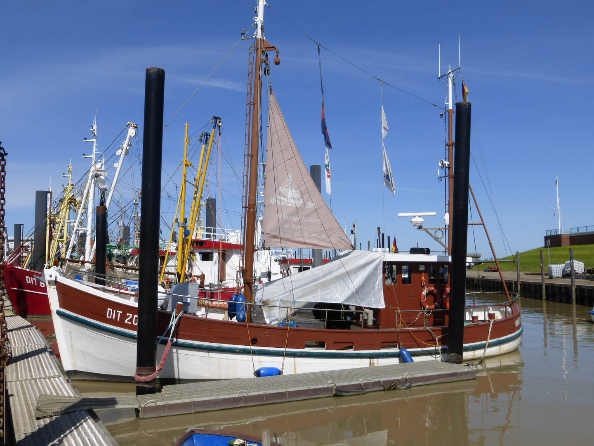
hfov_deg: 58.4
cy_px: 223
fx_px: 532
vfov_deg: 45.4
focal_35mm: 31
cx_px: 297
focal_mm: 5.4
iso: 100
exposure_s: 1/1600
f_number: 4
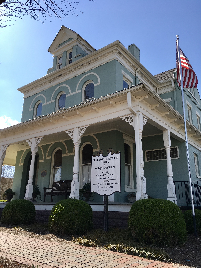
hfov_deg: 48.2
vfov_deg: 61.7
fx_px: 225
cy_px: 134
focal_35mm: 29
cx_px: 100
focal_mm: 4.15
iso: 25
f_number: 2.2
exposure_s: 1/1131
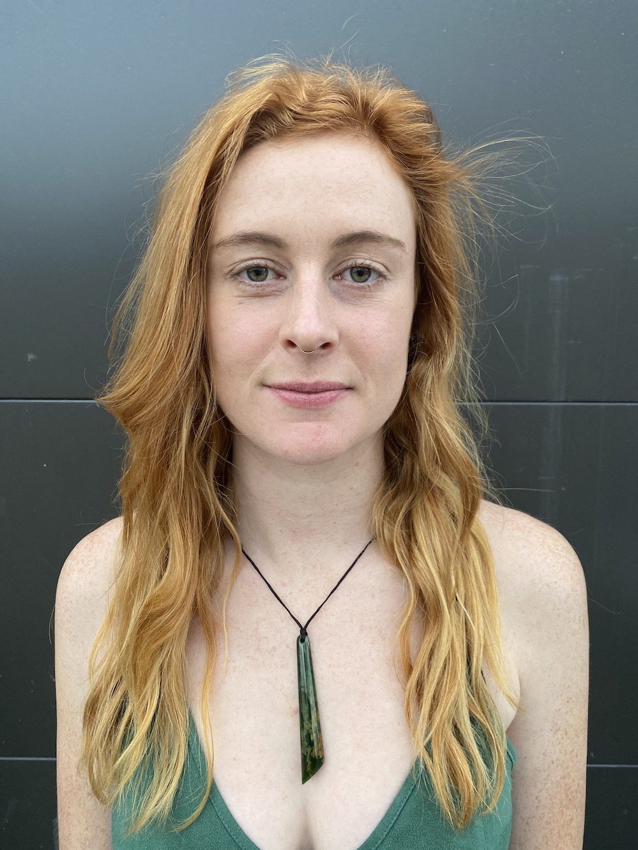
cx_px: 319
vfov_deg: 67.3
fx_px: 639
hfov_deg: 53.1
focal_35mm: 26
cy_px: 425
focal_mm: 4.25
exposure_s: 1/80
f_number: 1.8
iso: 125
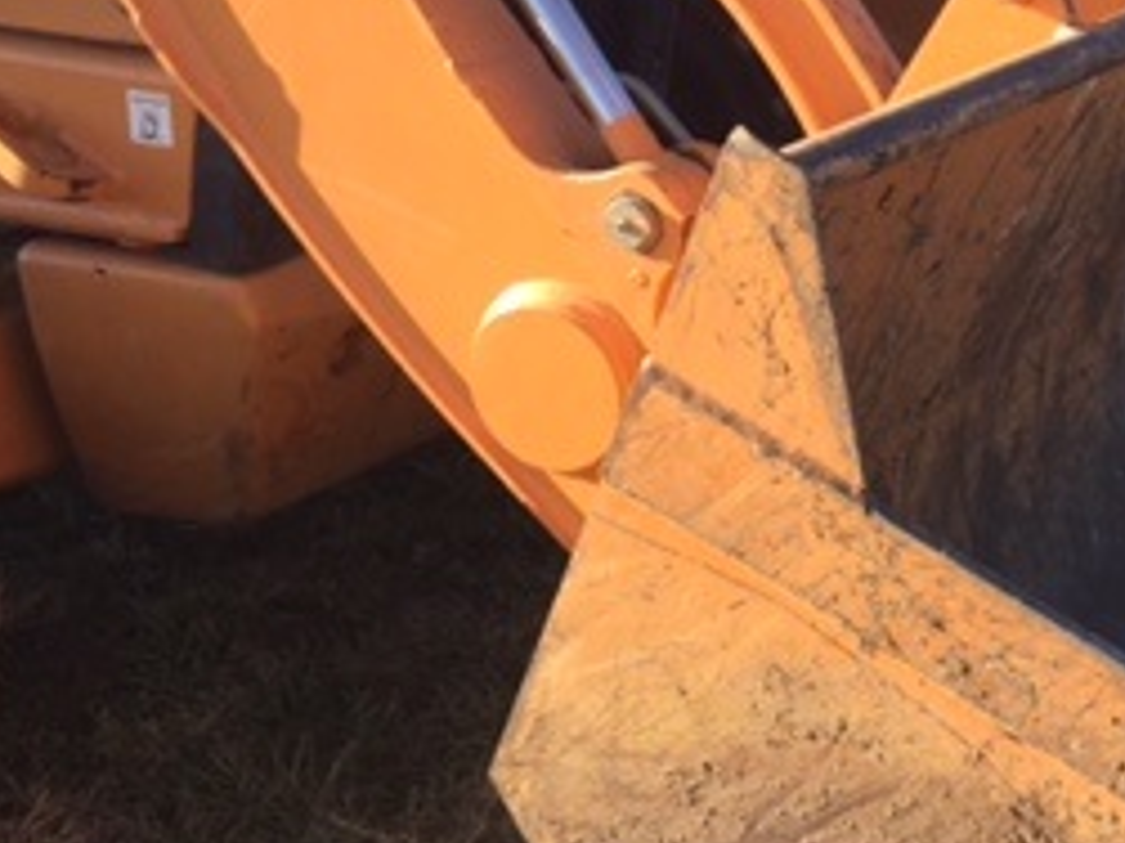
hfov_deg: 23.6
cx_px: 1416
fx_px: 2404
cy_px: 327
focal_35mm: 74
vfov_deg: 19.9
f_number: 2.2
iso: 32
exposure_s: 1/488
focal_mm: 4.15
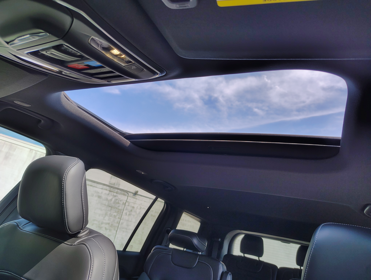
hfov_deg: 71.5
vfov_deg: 56.9
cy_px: 140
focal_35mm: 24
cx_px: 186
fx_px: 258
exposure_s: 1/200
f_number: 1.8
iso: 157
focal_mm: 5.56
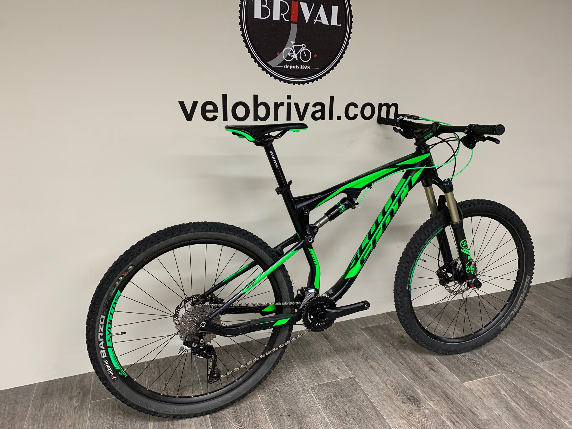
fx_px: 430
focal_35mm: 26
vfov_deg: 53.1
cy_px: 214
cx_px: 286
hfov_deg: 67.3
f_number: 1.8
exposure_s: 1/50
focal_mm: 4.25
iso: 200
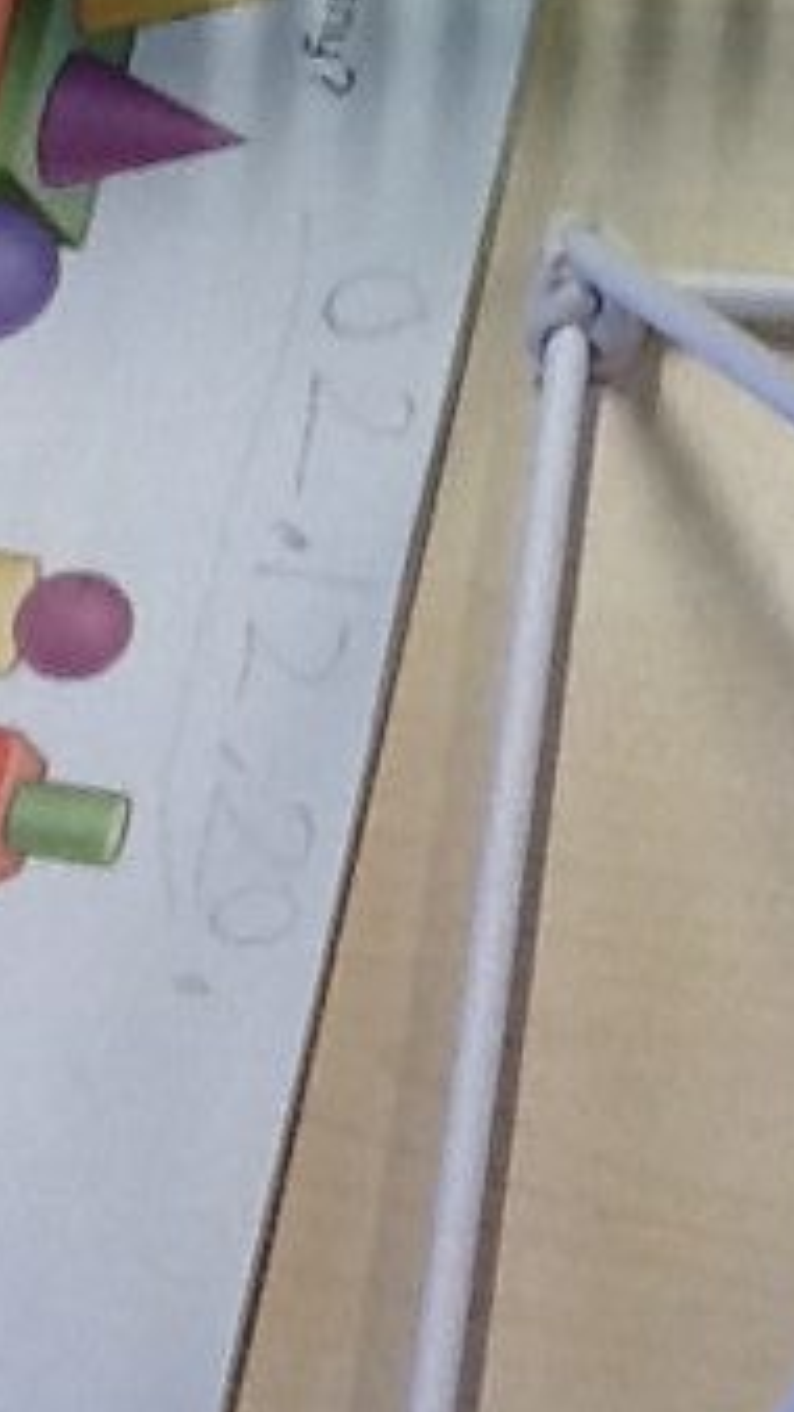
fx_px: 5093
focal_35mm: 136
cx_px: 1408
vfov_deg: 15.4
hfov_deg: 8.6
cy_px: 1516
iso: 50
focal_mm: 2.03
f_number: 2.4
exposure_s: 1/30
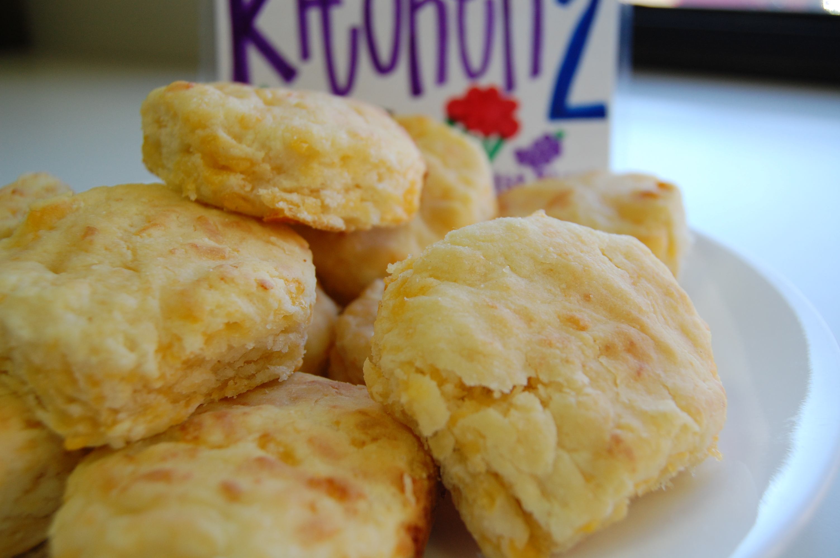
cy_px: 279
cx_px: 420
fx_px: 909
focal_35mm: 39
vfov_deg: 34.1
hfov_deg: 49.6
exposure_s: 1/60
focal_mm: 26
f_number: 6.3
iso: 400
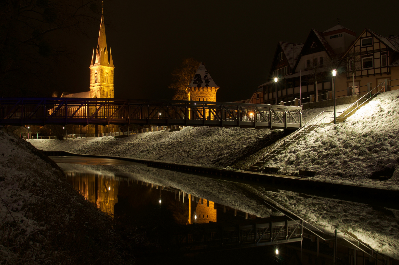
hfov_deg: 53.2
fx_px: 399
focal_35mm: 36
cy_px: 132
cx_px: 200
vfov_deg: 36.8
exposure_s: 30
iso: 100
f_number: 11
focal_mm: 24
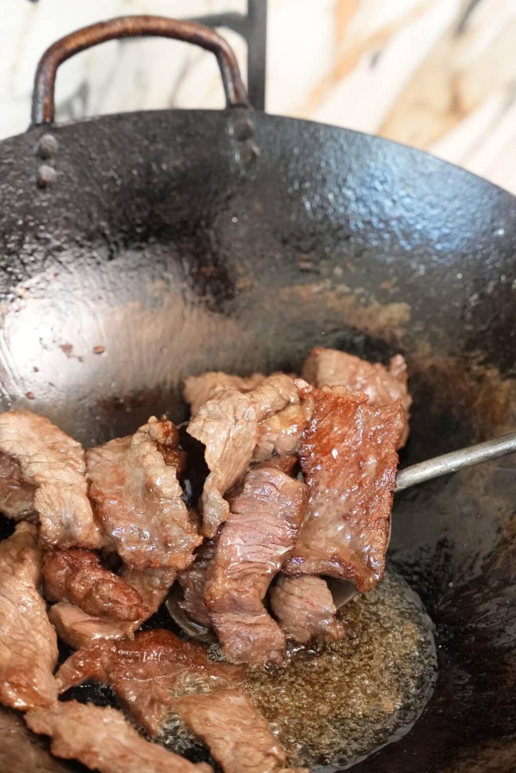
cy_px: 386
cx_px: 258
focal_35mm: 67
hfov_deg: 20.3
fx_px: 1441
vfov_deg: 30.0
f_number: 4.5
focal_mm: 67.1
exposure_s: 1/640
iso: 25600
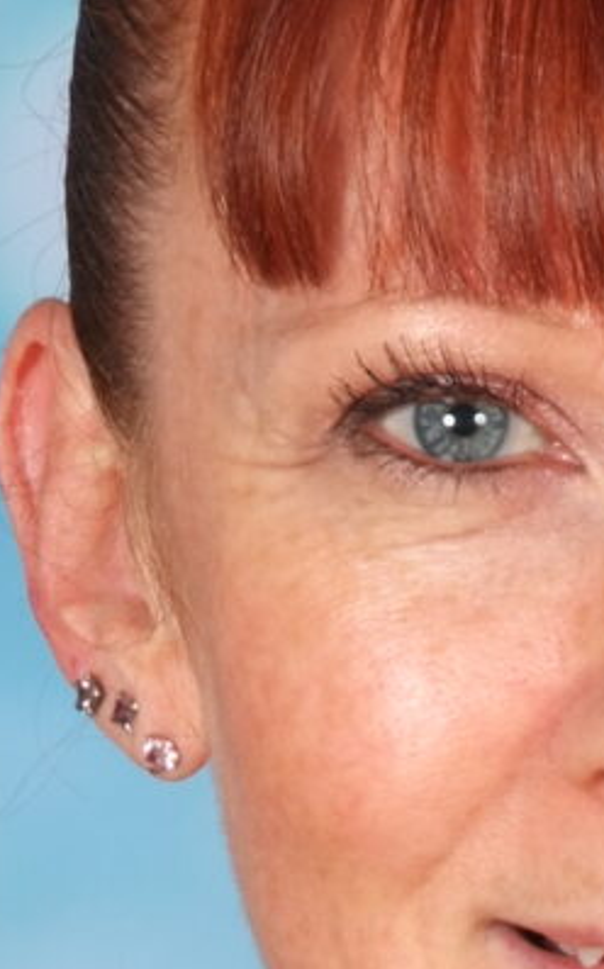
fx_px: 16629
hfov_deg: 2.1
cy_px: 1419
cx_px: 718
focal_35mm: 630
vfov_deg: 3.3
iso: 100
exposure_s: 1/100
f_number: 13
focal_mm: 85
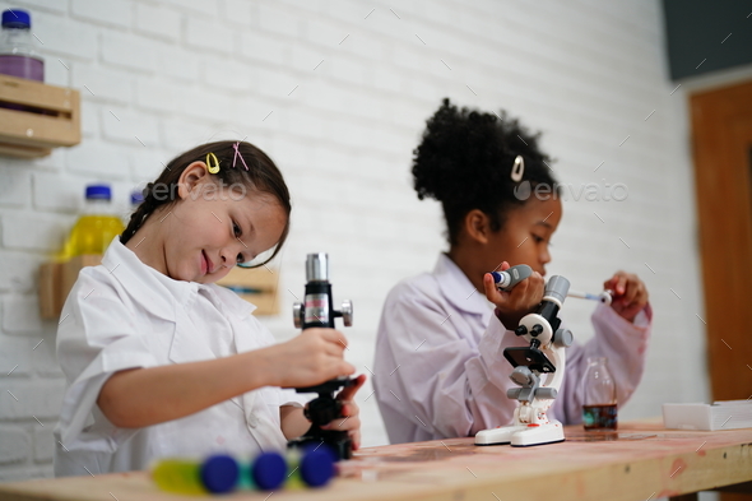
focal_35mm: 50
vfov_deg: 27.0
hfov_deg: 39.6
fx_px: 1044
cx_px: 376
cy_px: 250
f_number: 1.2
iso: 200
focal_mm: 50
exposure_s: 1/125
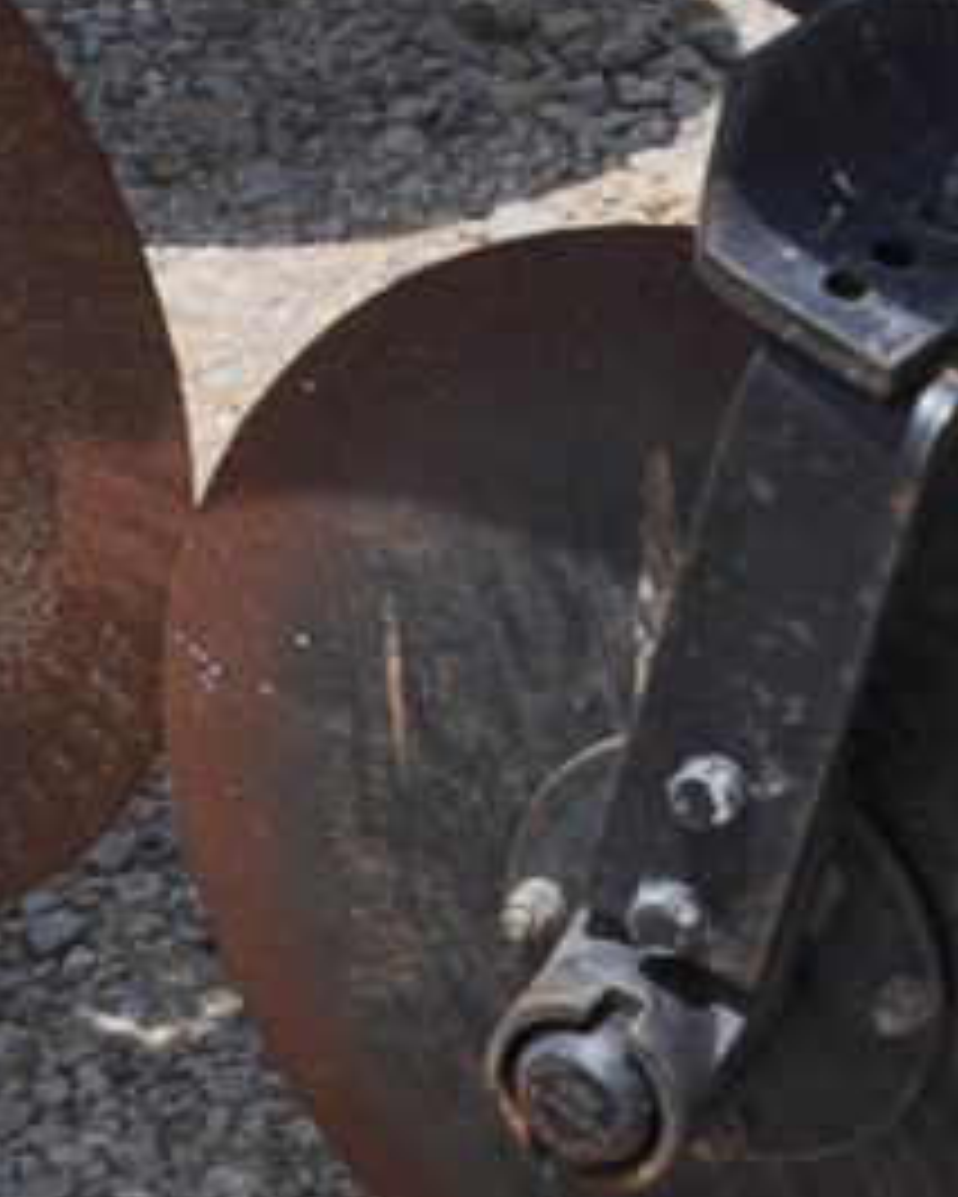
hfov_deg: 5.4
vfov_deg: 6.9
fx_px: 9635
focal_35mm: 272
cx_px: 2690
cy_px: -855
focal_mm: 24
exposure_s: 1/400
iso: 200
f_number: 10
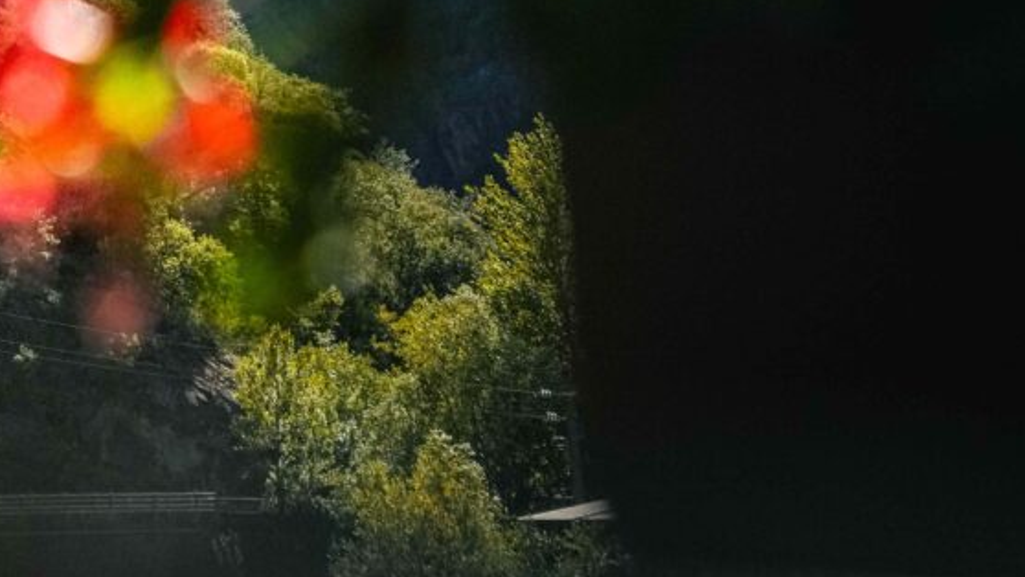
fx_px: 2745
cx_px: -366
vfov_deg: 11.6
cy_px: -211
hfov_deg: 19.3
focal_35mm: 101
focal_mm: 35
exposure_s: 1/12800
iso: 2000
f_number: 2.8
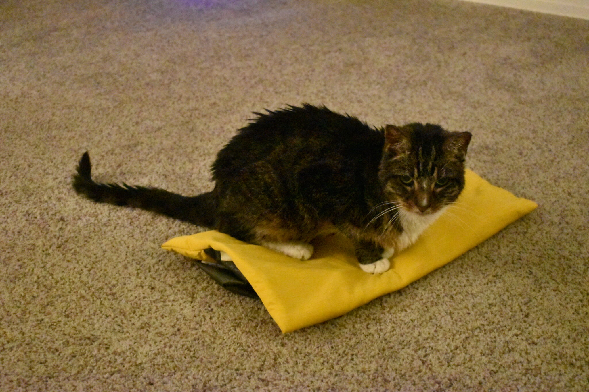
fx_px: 932
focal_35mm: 57
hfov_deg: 35.1
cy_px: 196
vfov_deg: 23.8
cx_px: 294
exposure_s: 1/60
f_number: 4.8
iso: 25600
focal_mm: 38
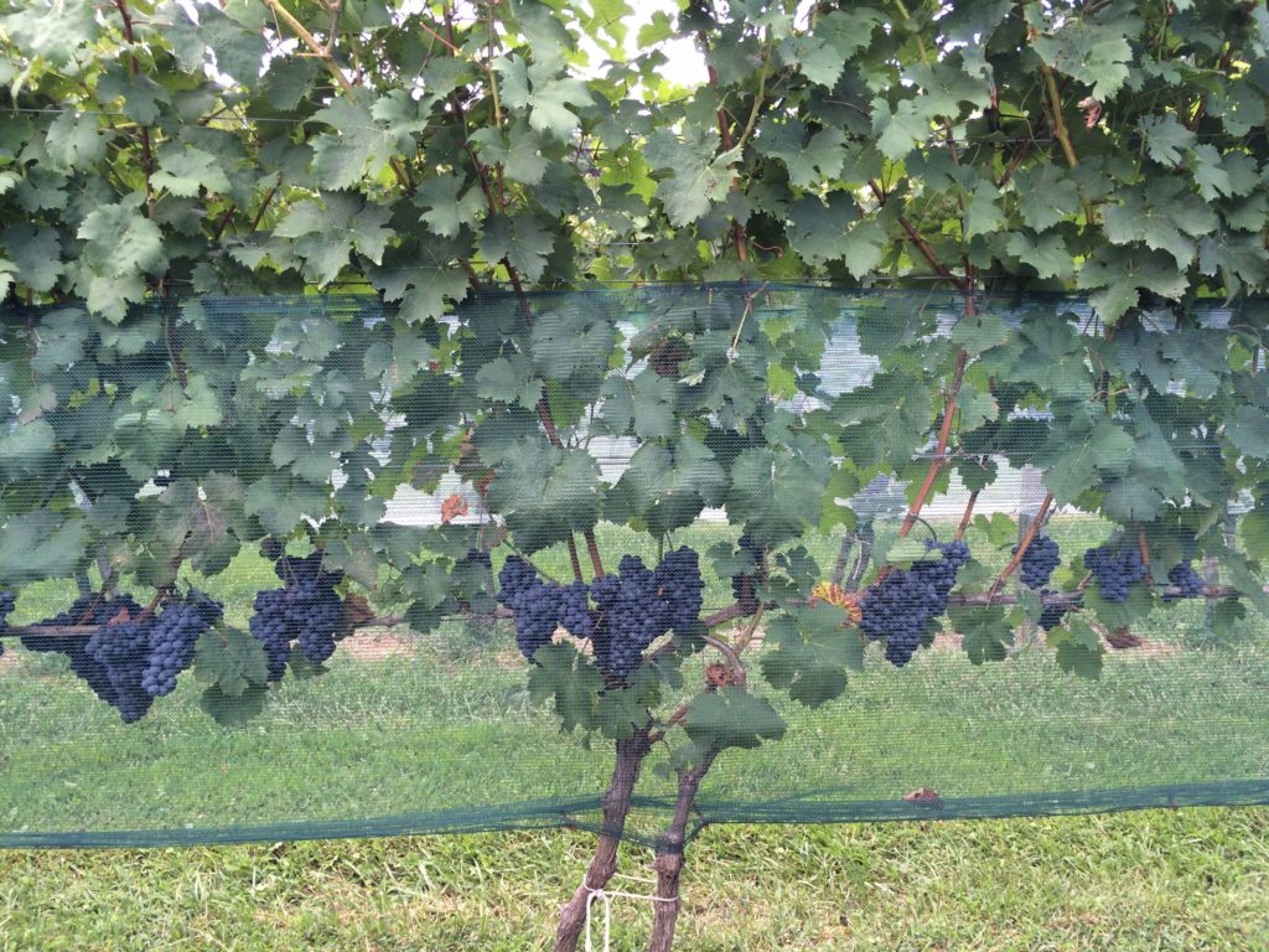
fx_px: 1100
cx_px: 634
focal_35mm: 30
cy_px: 476
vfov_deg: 46.8
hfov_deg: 60.0
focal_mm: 4.12
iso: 40
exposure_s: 1/120
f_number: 2.2
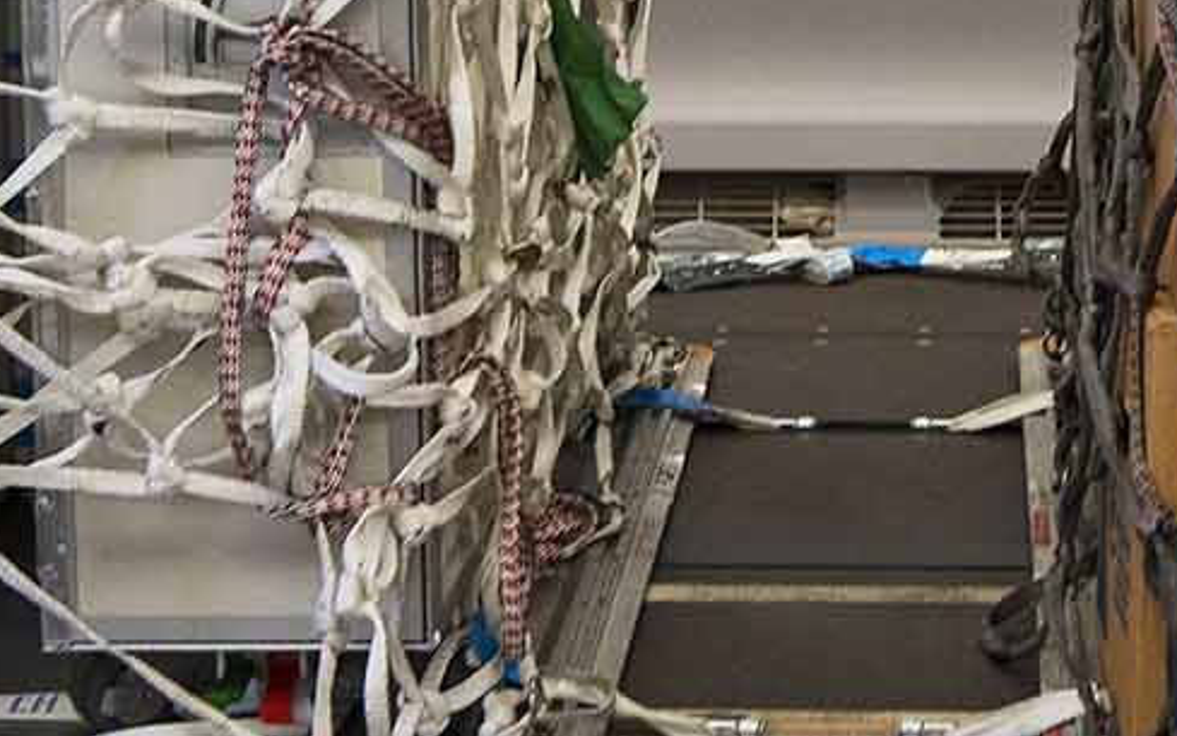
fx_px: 3209
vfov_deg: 12.8
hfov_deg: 20.6
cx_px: 886
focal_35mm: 100
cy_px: -141
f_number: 8
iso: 1600
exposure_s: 1/20
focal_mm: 24
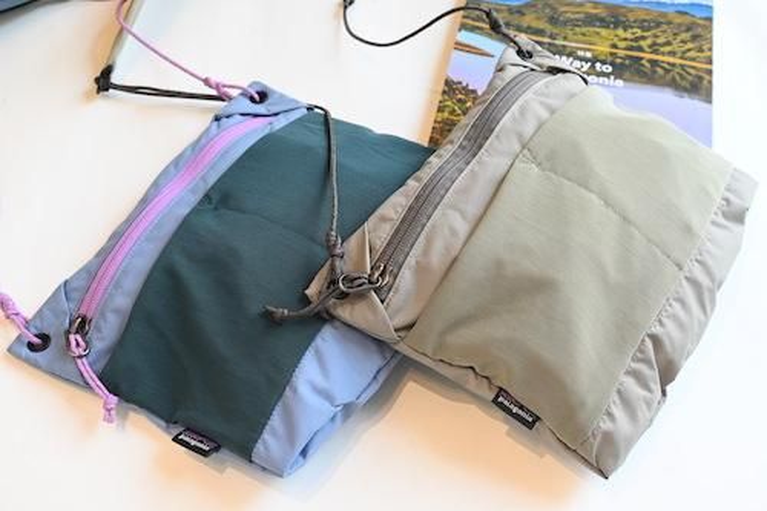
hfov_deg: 48.7
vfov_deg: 33.6
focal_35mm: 40
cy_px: 256
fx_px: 847
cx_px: 384
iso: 3200
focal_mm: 26.5
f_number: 8
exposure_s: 1/250
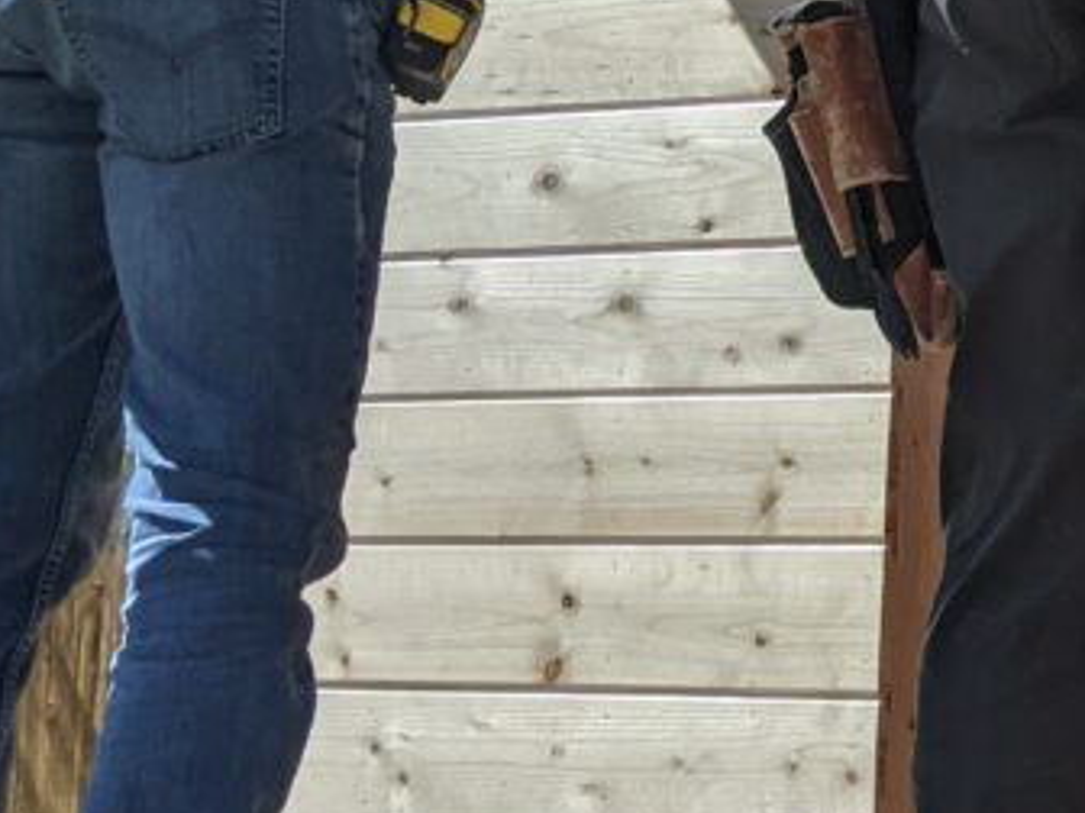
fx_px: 3228
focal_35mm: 103
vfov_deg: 14.3
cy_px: 136
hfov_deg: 17.1
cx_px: 1669
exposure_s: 1/2933
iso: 50
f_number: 1.8
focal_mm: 4.44
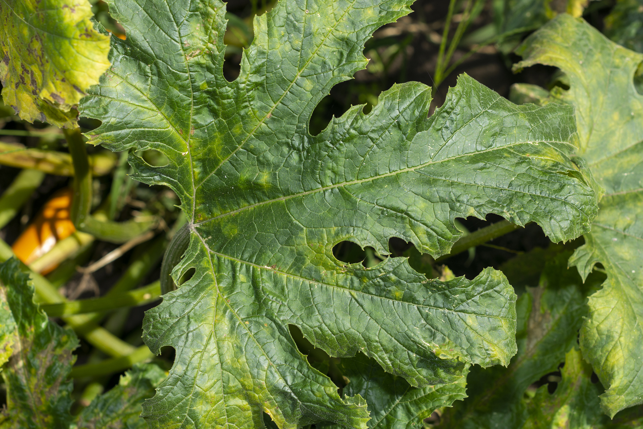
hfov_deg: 27.0
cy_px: 214
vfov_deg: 18.2
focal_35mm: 75
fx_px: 1339
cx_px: 322
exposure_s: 1/200
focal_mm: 50
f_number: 7.1
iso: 100
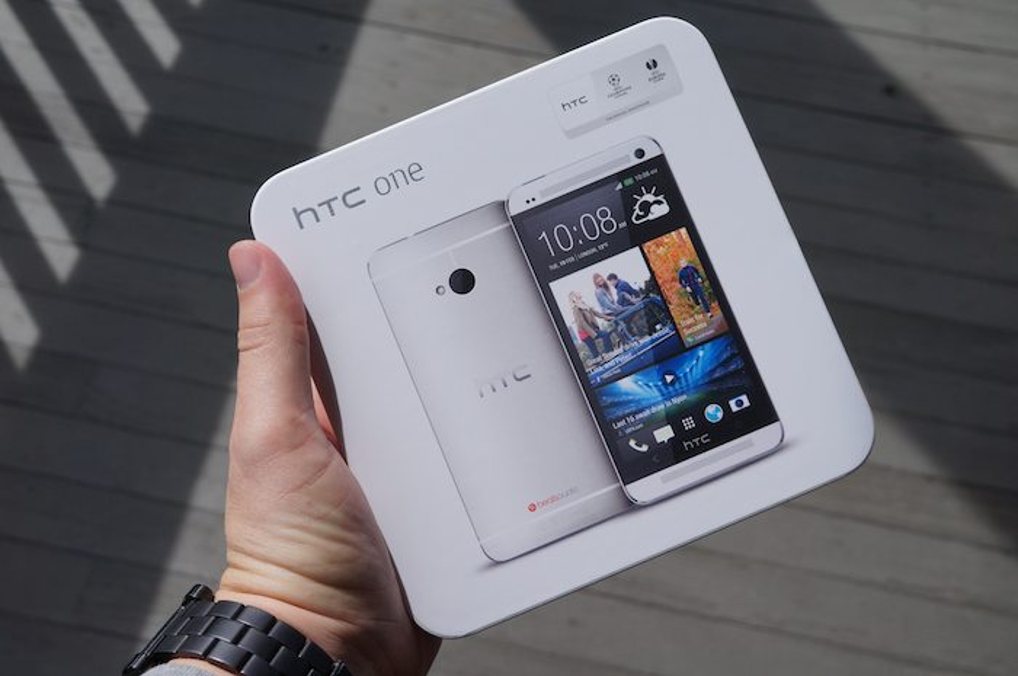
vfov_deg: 35.4
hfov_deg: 51.3
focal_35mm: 38
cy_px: 338
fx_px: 1059
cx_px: 509
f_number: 8
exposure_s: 1/800
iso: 200
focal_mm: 25
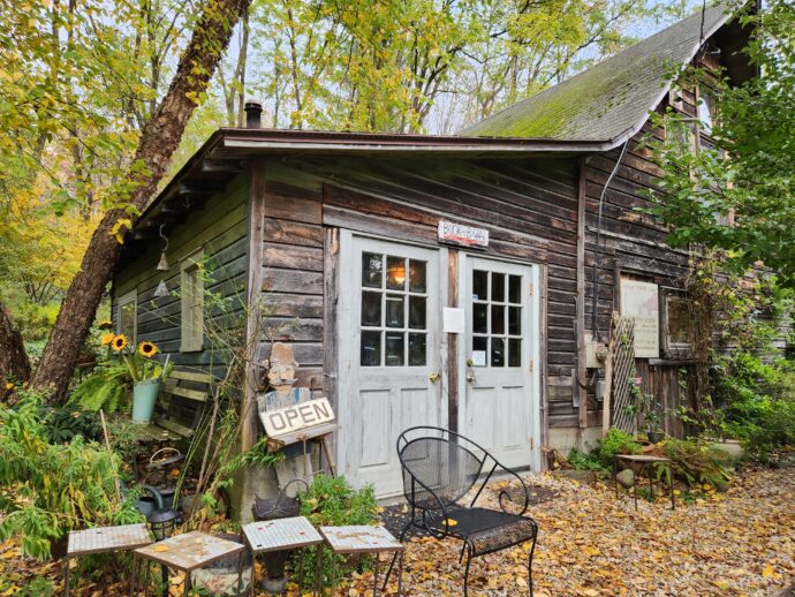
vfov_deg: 58.9
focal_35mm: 23
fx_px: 528
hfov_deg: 73.9
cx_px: 398
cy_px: 298
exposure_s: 1/180
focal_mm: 5.4
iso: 32
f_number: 1.8
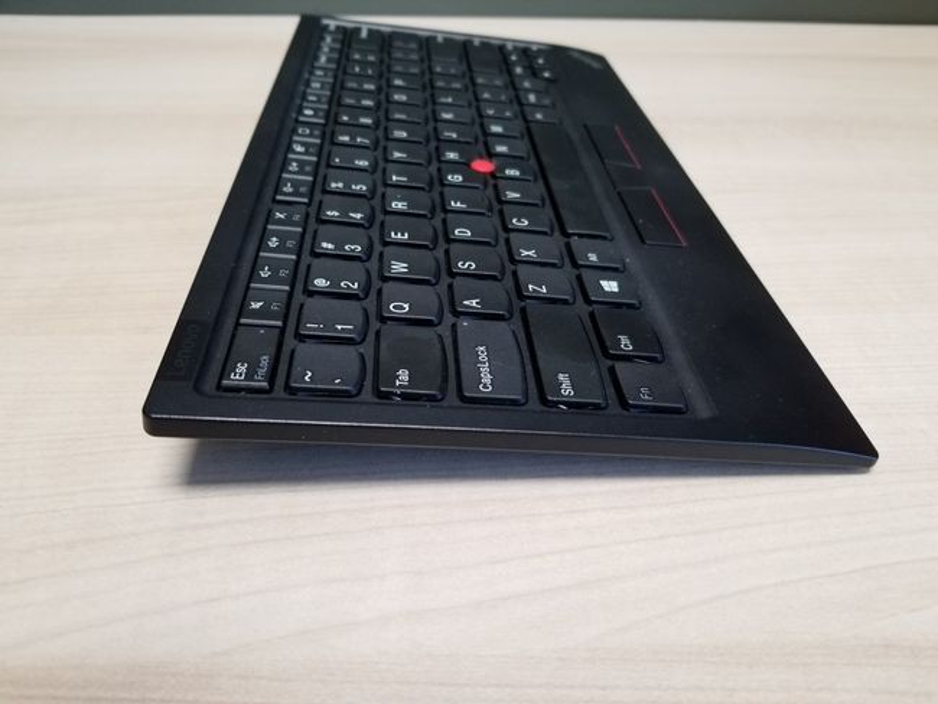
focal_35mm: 26
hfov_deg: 67.3
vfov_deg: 53.1
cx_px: 469
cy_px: 352
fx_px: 705
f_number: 1.7
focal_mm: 4.25
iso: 125
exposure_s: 1/50
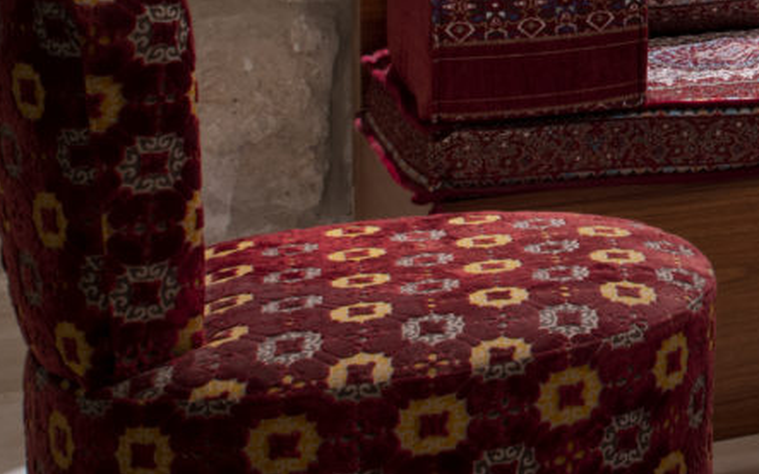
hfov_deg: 14.2
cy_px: -562
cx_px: 1676
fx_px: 2338
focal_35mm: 113
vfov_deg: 10.4
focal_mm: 24
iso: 50
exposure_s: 20
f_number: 8
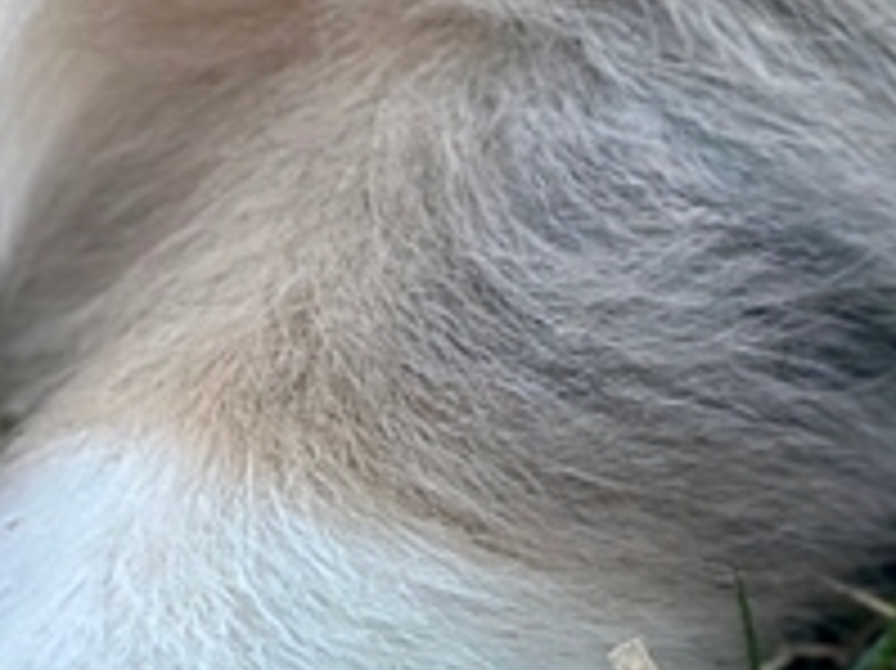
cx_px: 378
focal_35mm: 290
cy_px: -791
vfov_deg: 5.0
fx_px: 7502
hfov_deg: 6.8
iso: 80
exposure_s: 1/532
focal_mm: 6.86
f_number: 1.78
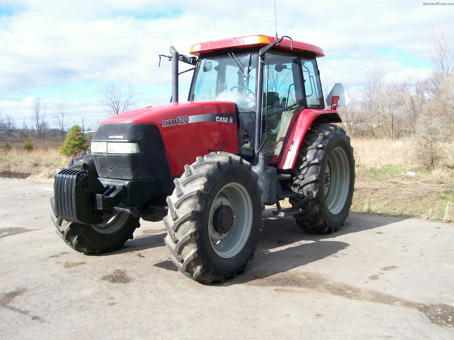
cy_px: 170
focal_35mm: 34
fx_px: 446
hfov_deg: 54.0
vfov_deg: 41.8
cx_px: 227
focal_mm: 5.6
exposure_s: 1/218
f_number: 5.1
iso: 80
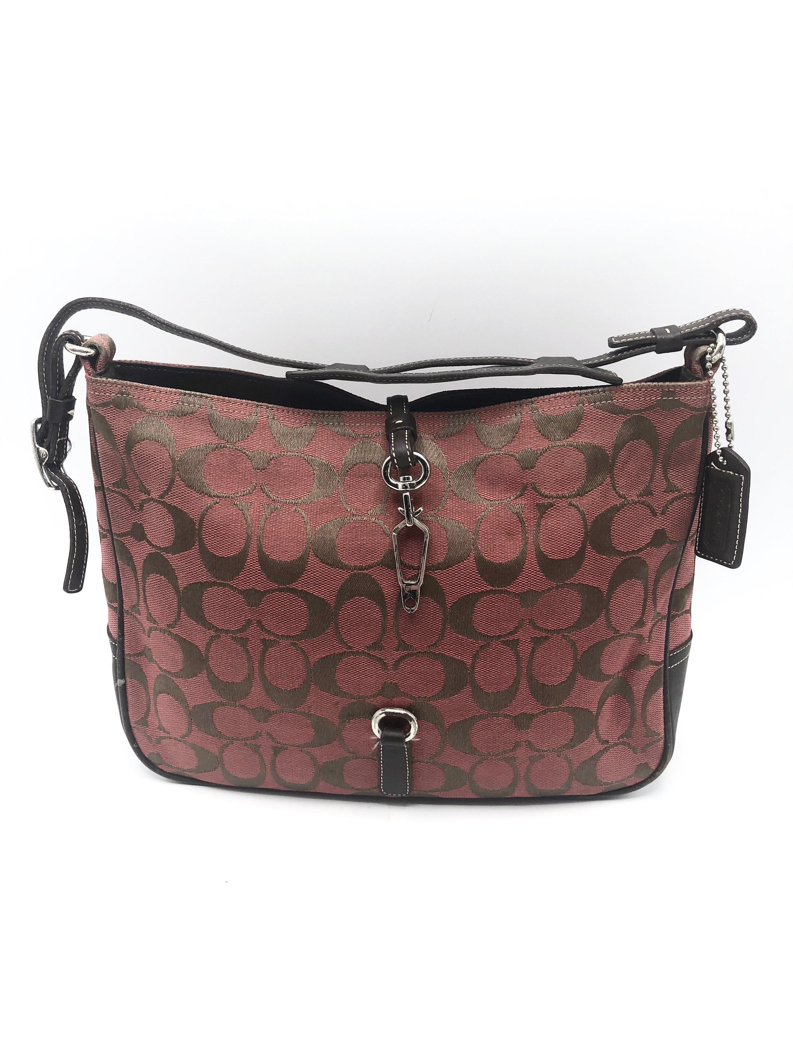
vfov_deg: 63.4
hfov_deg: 49.7
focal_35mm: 28
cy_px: 528
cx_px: 396
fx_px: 855
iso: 20
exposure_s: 1/216
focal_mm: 3.99
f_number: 1.8
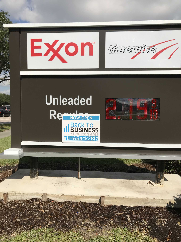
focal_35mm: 28
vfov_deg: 63.4
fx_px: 195
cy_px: 121
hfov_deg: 49.7
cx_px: 90
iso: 20
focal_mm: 3.99
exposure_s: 1/5319
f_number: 1.8
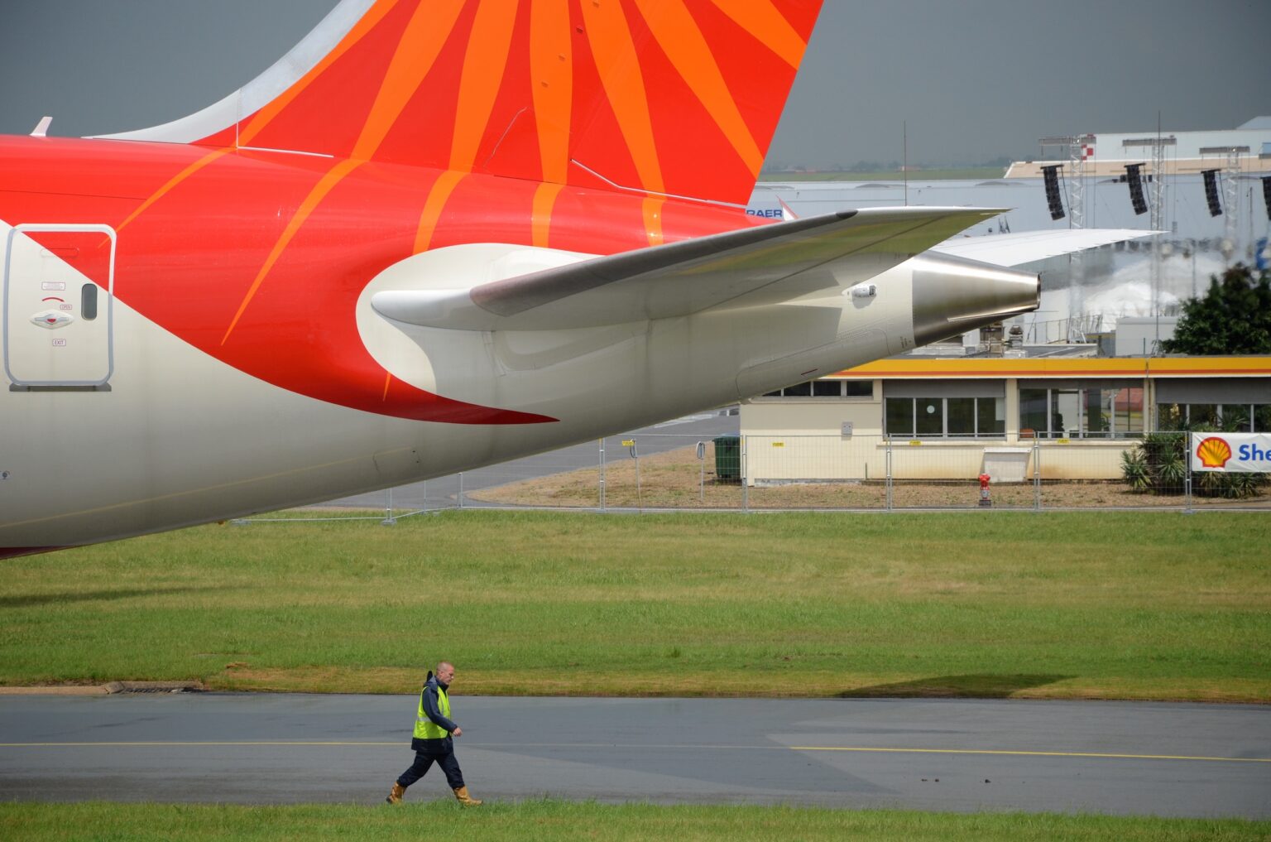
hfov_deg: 13.1
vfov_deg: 8.7
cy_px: 421
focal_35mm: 158
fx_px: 5549
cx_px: 636
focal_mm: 105
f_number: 9
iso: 400
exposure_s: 1/1250
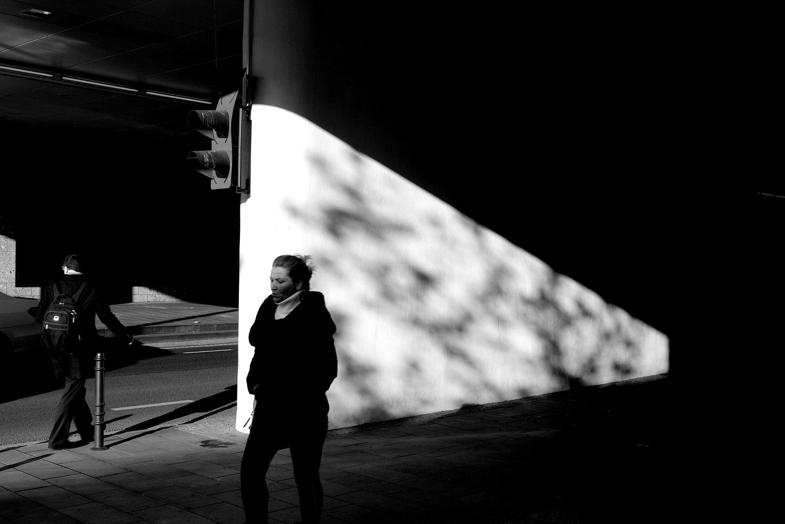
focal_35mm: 38
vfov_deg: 35.1
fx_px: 829
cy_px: 262
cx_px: 392
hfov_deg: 50.7
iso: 400
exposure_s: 1/125
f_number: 16
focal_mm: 25.4
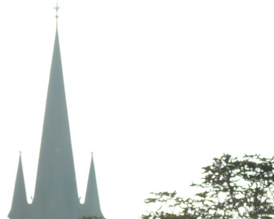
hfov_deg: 4.0
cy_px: 203
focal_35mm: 481
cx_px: -106
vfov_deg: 3.2
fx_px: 3900
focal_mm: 27.6
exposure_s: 1/400
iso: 100
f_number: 6.3
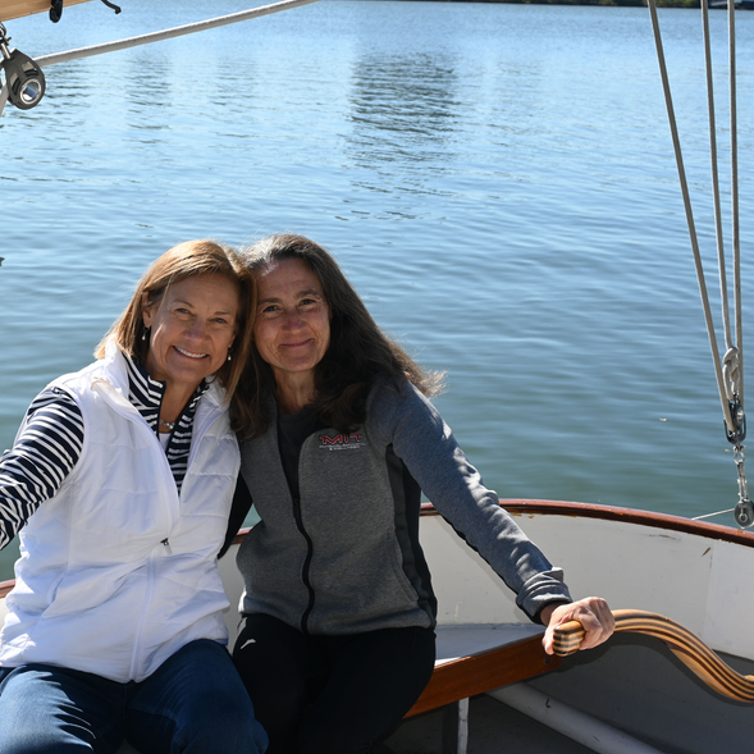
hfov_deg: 27.8
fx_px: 1511
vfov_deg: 28.0
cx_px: 227
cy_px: 374
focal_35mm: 61
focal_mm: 31.5
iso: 100
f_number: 8
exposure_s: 1/200
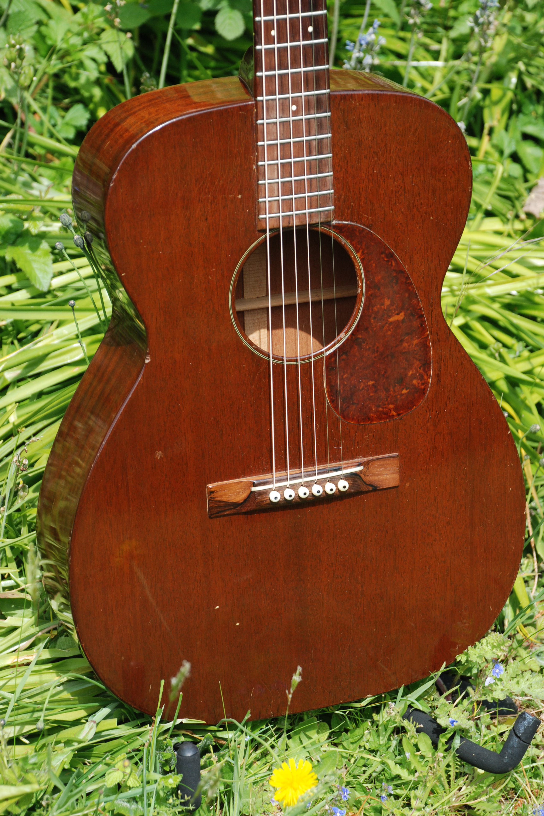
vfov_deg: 19.3
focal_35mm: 106
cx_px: 273
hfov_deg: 12.9
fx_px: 2402
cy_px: 407
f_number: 5.6
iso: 200
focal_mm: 70
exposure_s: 1/250
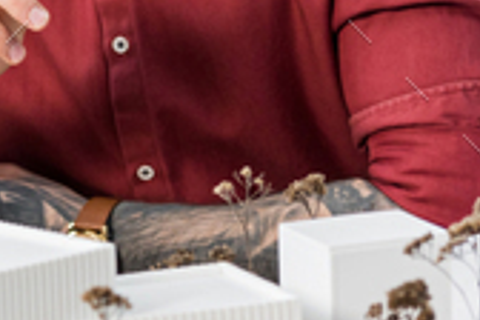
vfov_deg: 3.8
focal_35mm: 359
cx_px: -254
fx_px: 4786
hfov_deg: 5.7
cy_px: -6
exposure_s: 1/60
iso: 500
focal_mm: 102
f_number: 3.5
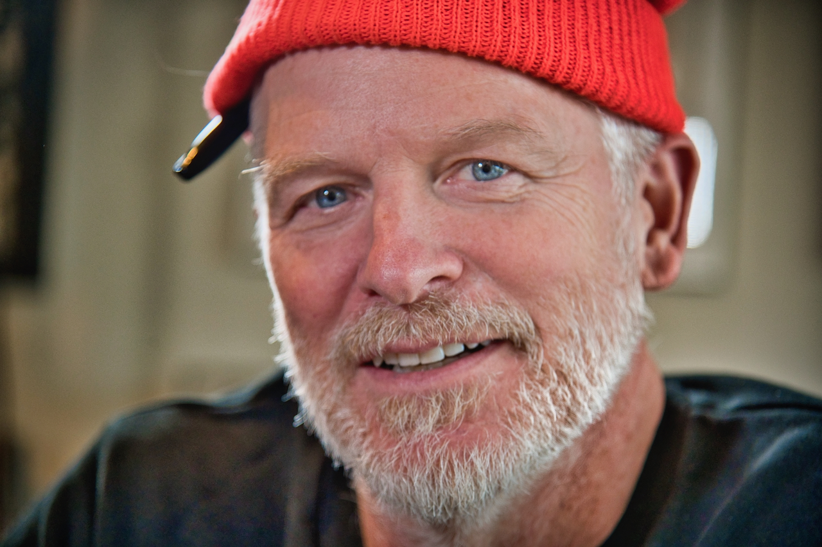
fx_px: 2396
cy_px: 274
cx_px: 411
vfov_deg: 13.0
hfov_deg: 19.5
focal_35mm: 105
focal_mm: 105
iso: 1000
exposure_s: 1/250
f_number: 4
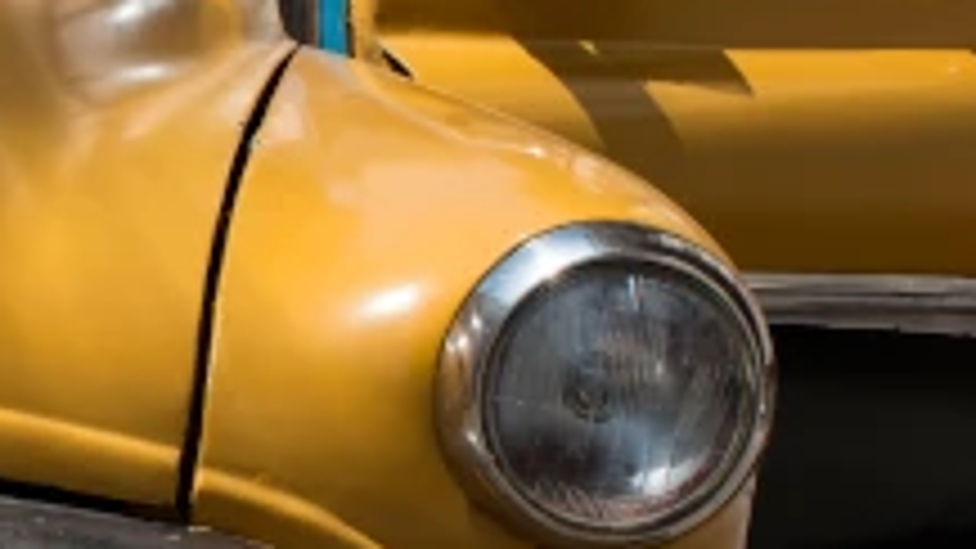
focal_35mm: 141
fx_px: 3649
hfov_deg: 14.4
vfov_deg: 8.6
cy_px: 331
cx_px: -409
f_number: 11
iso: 400
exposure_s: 1/640
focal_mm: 35
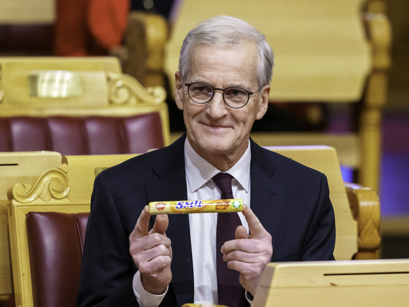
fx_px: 3840
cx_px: 186
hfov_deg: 6.1
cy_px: 153
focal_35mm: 325
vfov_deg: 4.6
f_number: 2.8
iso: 5000
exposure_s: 1/320
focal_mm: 300
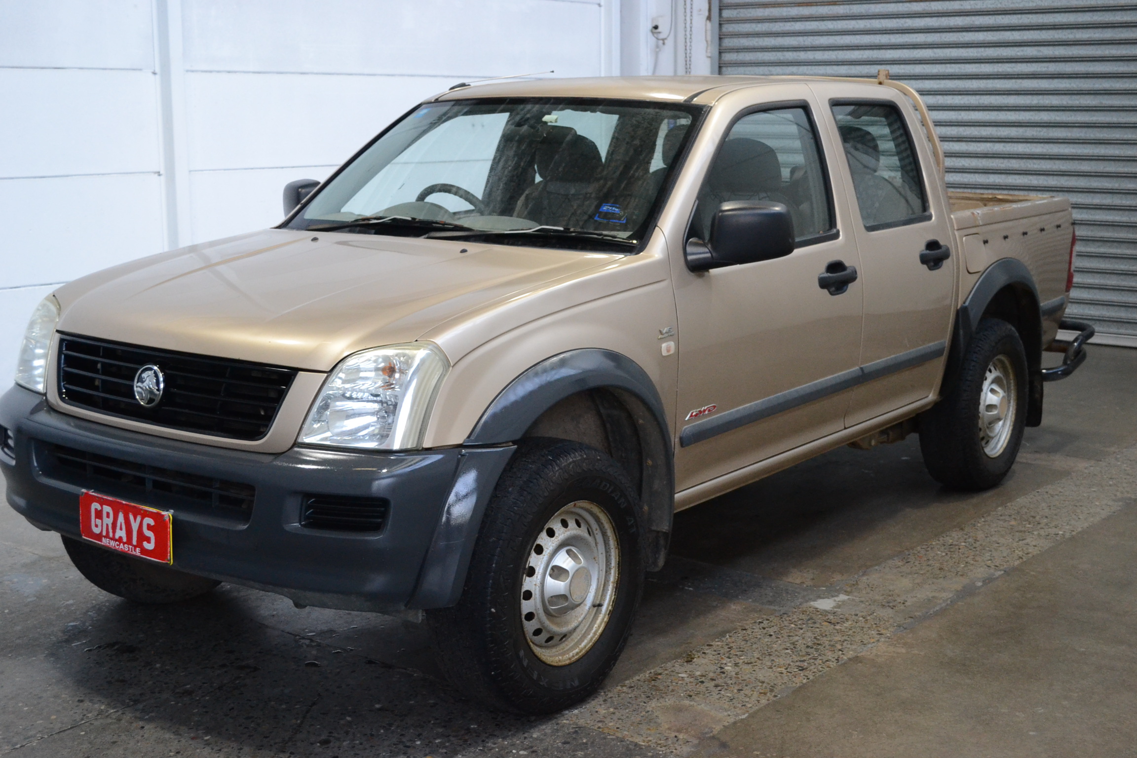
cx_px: 568
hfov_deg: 41.1
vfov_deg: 28.1
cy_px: 379
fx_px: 1516
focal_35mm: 48
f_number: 4.8
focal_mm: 32
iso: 1600
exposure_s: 1/320
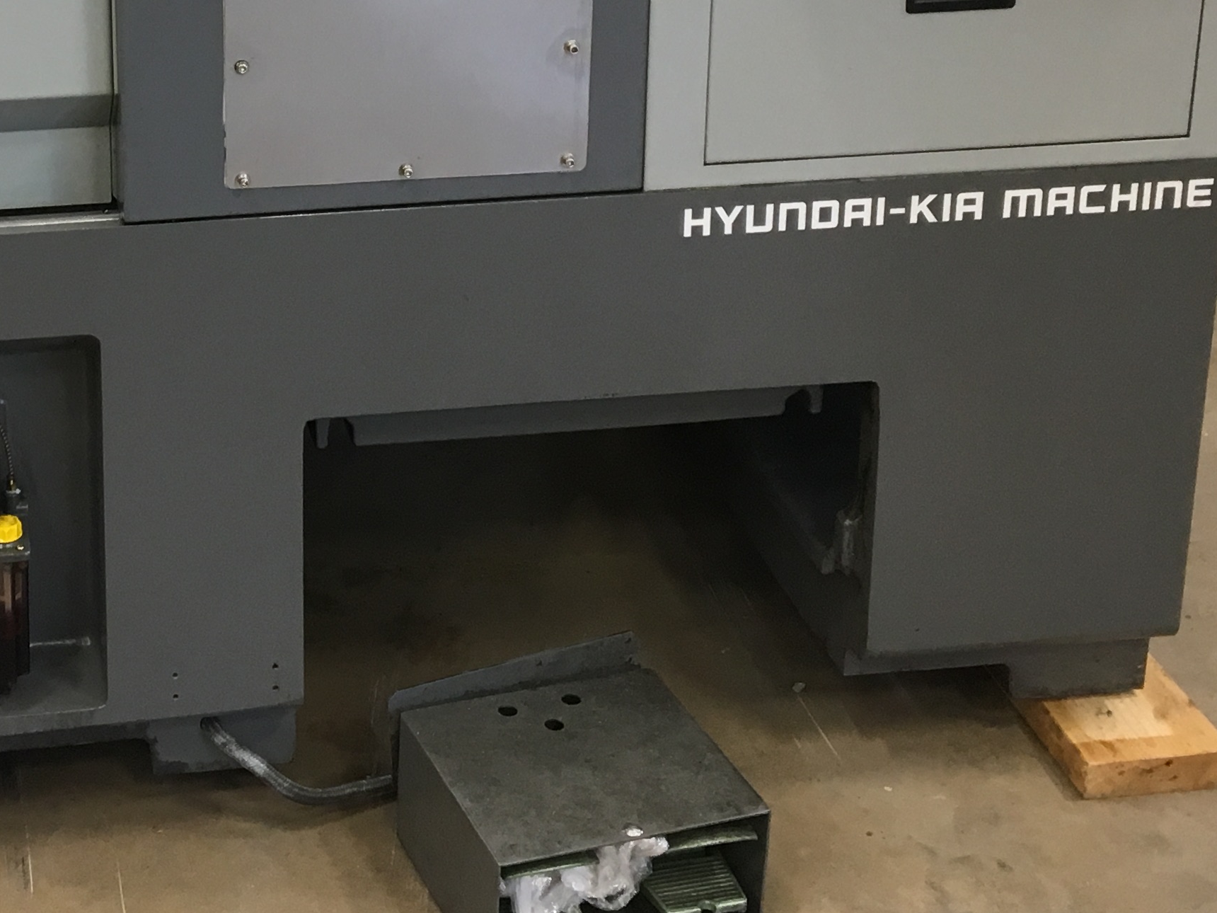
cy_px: -51
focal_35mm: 68
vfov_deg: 20.7
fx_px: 2391
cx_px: 211
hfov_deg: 27.9
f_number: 2.2
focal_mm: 4.15
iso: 100
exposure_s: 1/33
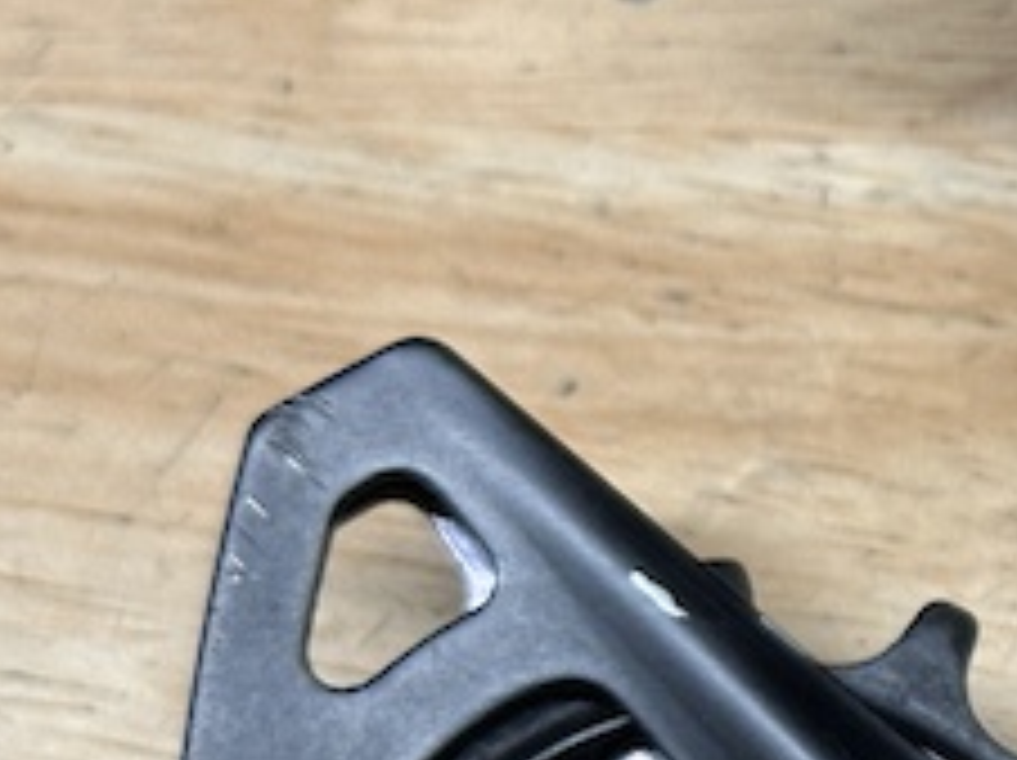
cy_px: 535
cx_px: 1782
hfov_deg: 10.9
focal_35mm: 170
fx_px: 4989
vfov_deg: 8.7
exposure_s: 1/60
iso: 125
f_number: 1.78
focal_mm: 6.86
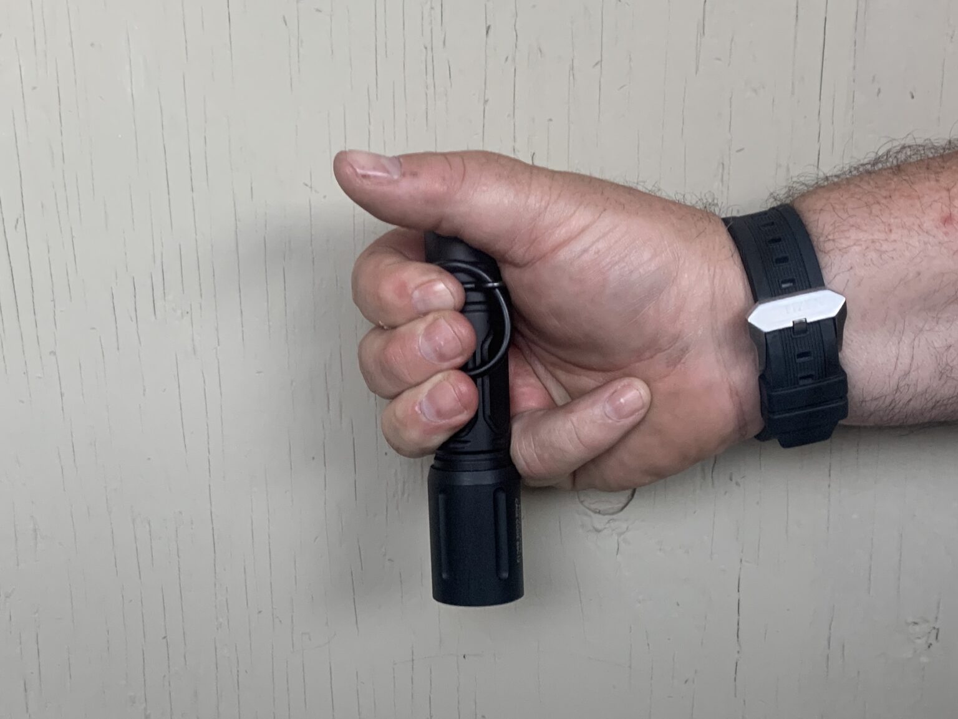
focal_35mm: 26
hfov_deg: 67.3
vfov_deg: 53.1
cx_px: 479
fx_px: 720
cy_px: 360
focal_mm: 4.25
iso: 125
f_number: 1.8
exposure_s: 1/60
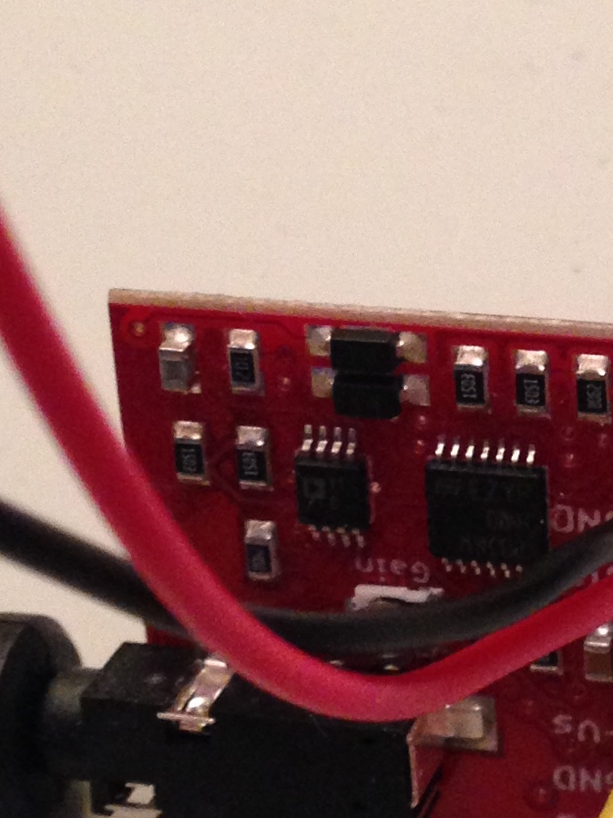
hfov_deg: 12.2
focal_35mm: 120
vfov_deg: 16.4
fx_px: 2835
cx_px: 607
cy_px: 523
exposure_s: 1/20
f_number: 2.4
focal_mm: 4.12
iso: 250
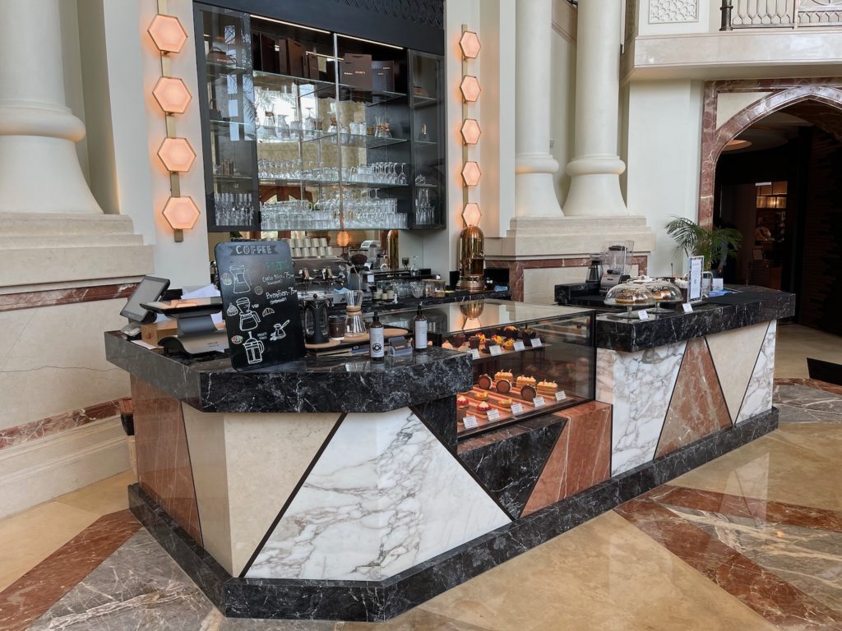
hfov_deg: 67.3
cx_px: 421
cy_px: 316
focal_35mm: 26
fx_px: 632
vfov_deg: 53.1
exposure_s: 1/100
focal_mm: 5.1
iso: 40
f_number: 1.6
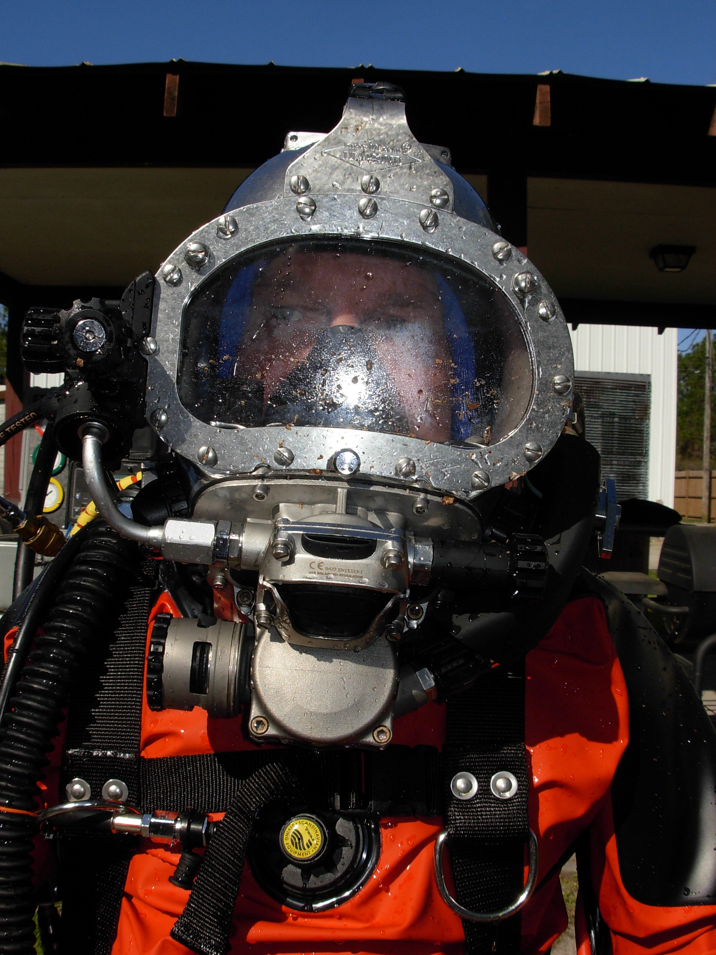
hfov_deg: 37.7
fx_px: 1048
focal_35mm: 38
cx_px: 358
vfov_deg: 49.0
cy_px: 478
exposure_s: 1/1085
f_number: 4.9
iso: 79
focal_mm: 6.3
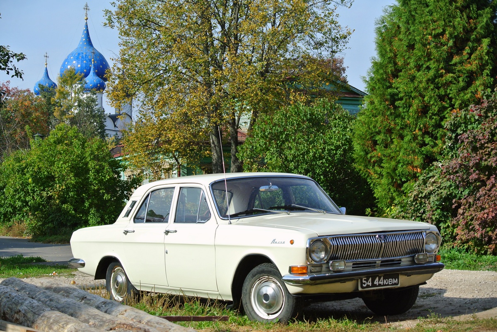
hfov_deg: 25.0
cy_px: 166
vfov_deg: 16.9
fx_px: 1119
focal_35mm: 81
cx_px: 248
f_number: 4.5
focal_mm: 30
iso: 100
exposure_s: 1/640
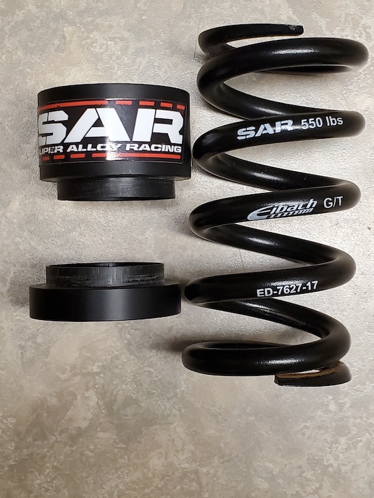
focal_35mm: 26
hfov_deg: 53.1
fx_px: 375
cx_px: 187
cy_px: 249
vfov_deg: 67.3
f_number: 2.4
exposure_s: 1/120
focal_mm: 4.3
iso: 500
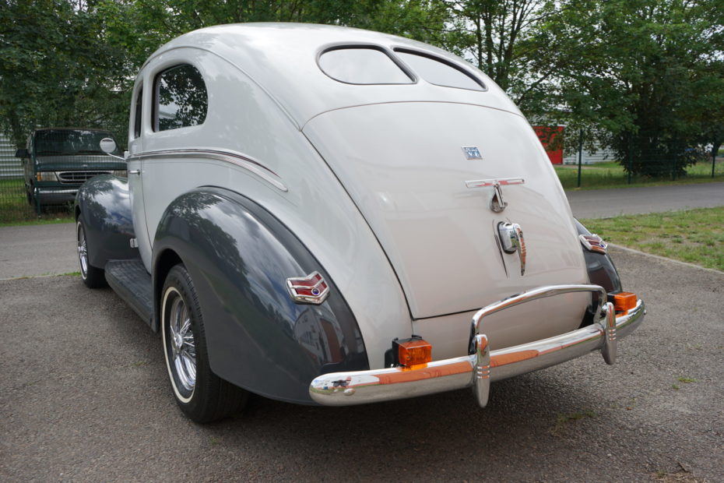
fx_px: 583
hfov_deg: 63.7
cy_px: 242
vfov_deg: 45.0
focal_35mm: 29
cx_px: 362
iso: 100
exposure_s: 1/200
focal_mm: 29
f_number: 6.3
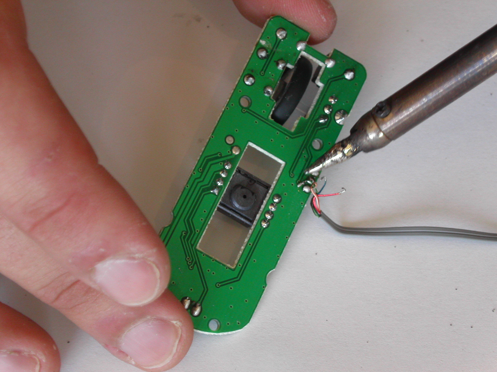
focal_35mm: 114
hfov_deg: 17.3
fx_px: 1637
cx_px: 248
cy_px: 186
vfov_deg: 13.0
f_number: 4.7
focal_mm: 23.4
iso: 200
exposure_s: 1/45
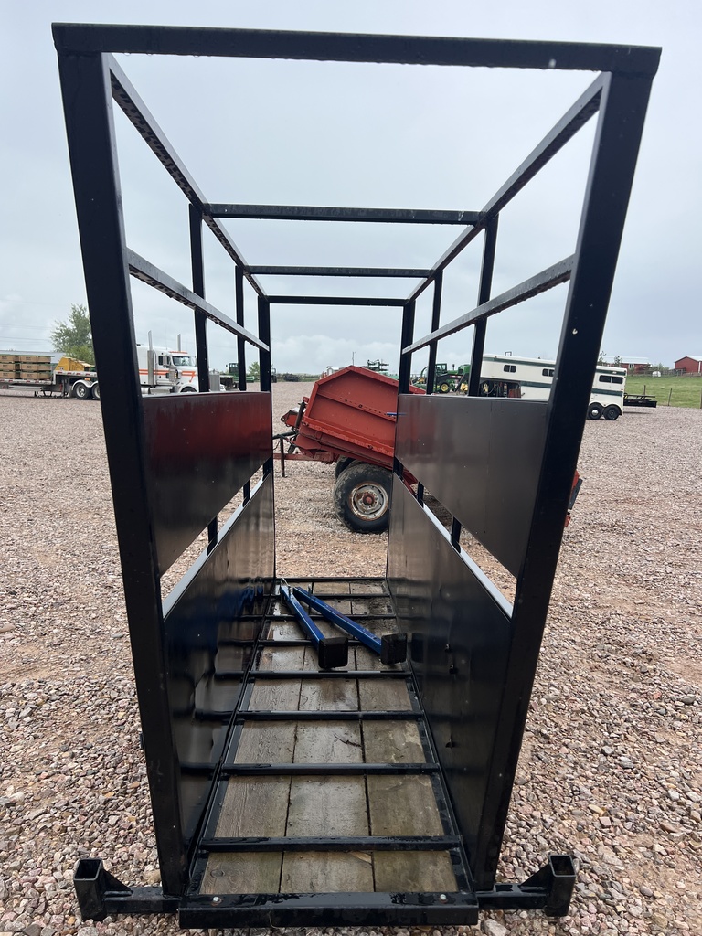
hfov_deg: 53.1
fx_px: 703
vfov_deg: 67.3
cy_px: 468
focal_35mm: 26
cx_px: 351
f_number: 1.5
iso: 50
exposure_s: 1/2165
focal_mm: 5.7
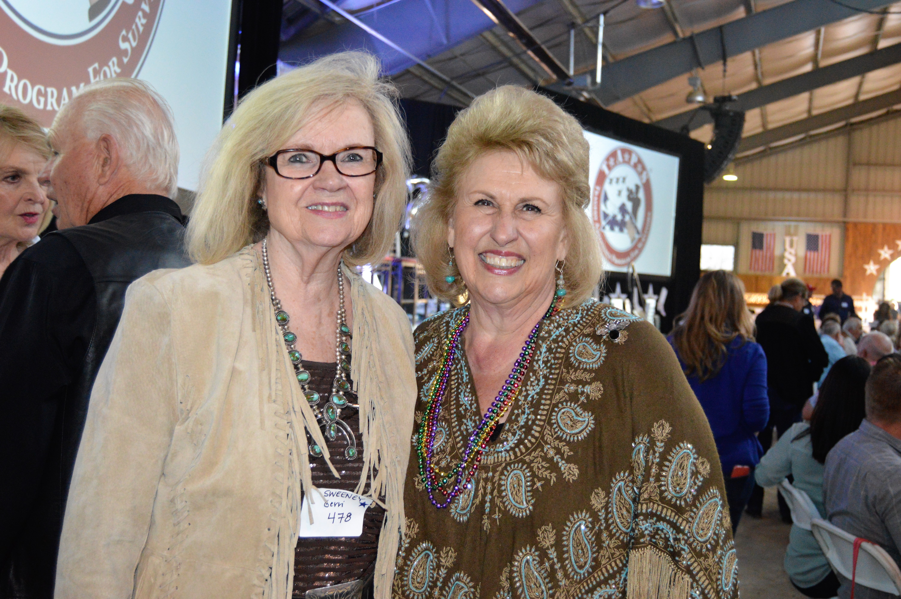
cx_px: 450
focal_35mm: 39
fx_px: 975
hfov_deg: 49.6
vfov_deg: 34.1
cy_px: 300
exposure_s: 1/60
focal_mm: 26
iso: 2200
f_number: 4
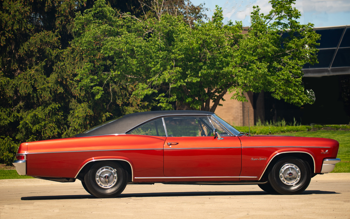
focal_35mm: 317
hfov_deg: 6.6
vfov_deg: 4.1
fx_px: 3023
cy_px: 110
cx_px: 175
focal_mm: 310
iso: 125
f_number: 5.6
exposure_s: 1/200
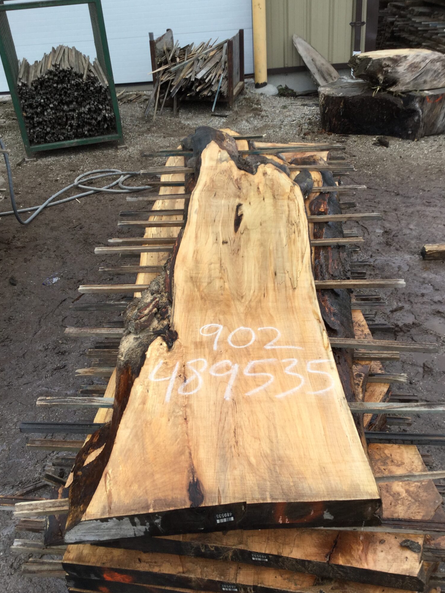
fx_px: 548
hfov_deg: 44.2
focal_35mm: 32
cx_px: 227
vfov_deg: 56.8
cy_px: 300
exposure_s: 1/163
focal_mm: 3.3
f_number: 2.4
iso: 25
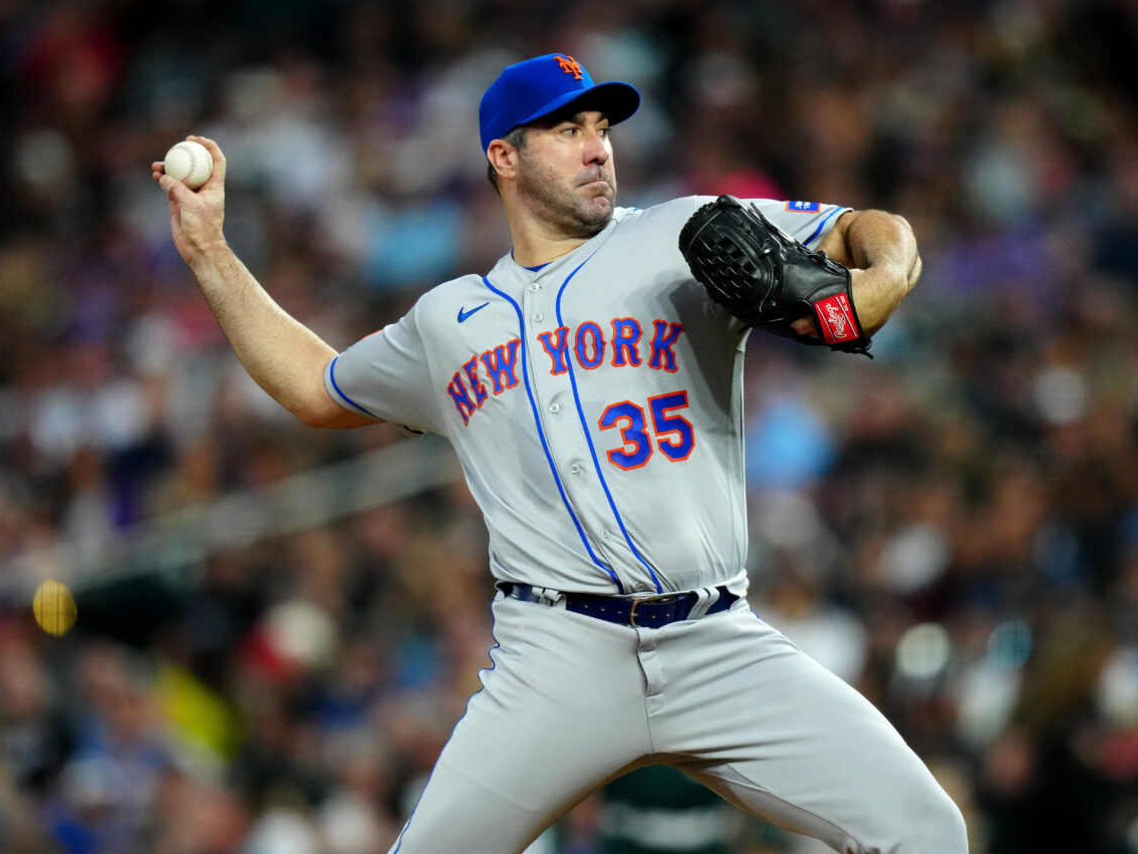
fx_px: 21406
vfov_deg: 2.3
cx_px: 580
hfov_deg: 3.0
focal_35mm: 651
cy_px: 427
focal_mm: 400
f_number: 2.8
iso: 4000
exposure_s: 1/2500
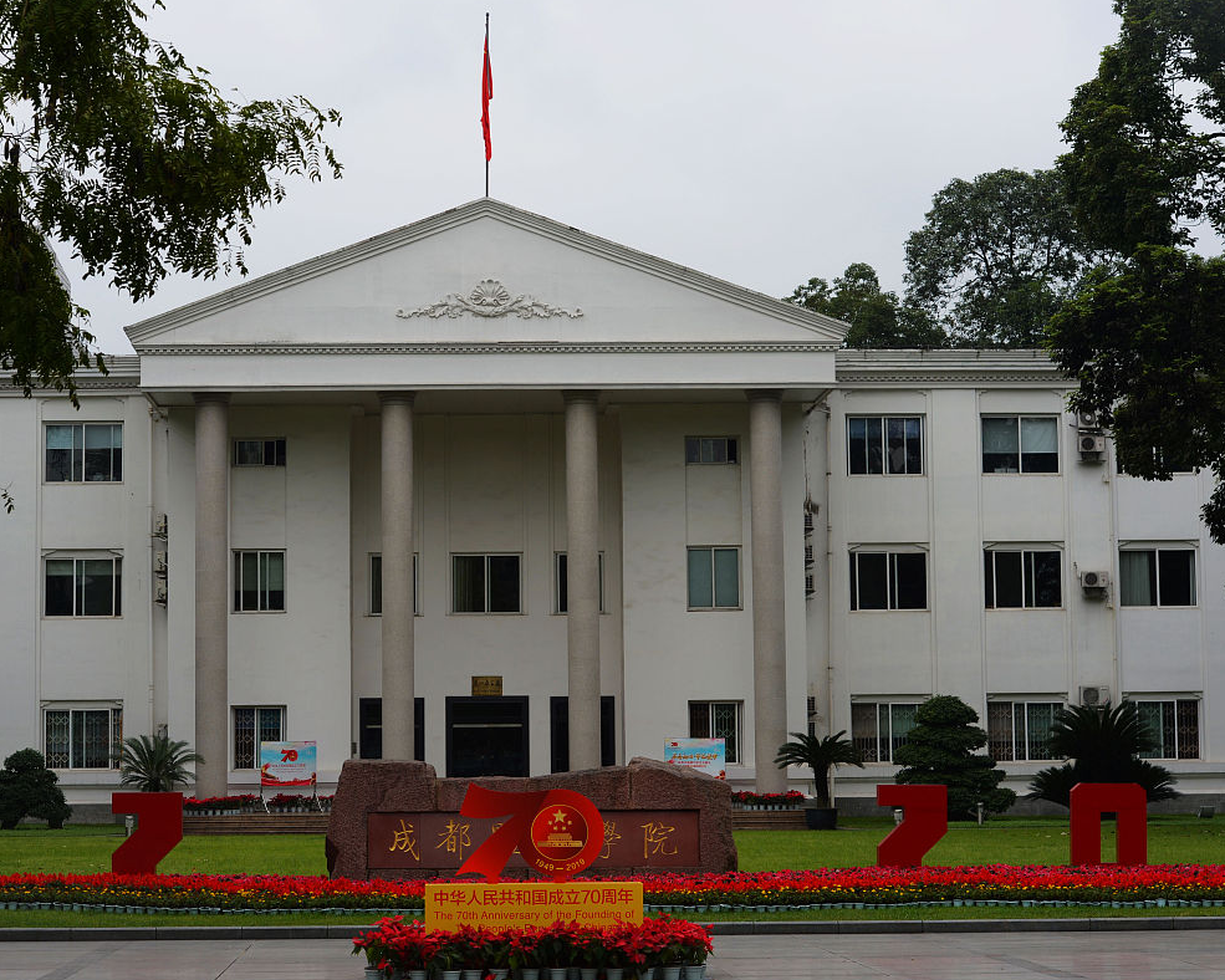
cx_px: 534
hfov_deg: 23.8
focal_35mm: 80
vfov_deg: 19.2
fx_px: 2900
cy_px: 491
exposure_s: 1/320
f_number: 9
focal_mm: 70
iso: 200
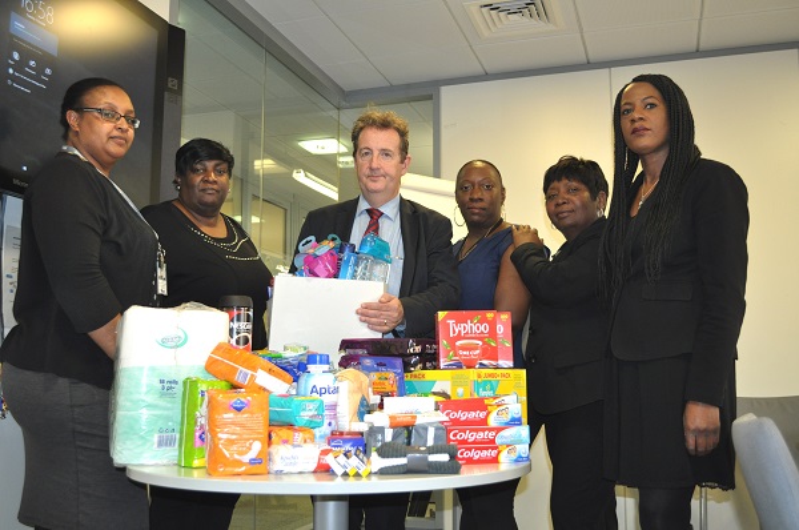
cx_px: 400
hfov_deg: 53.2
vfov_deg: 36.8
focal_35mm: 36
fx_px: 798
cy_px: 265
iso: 800
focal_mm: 24
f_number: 4
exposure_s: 1/60
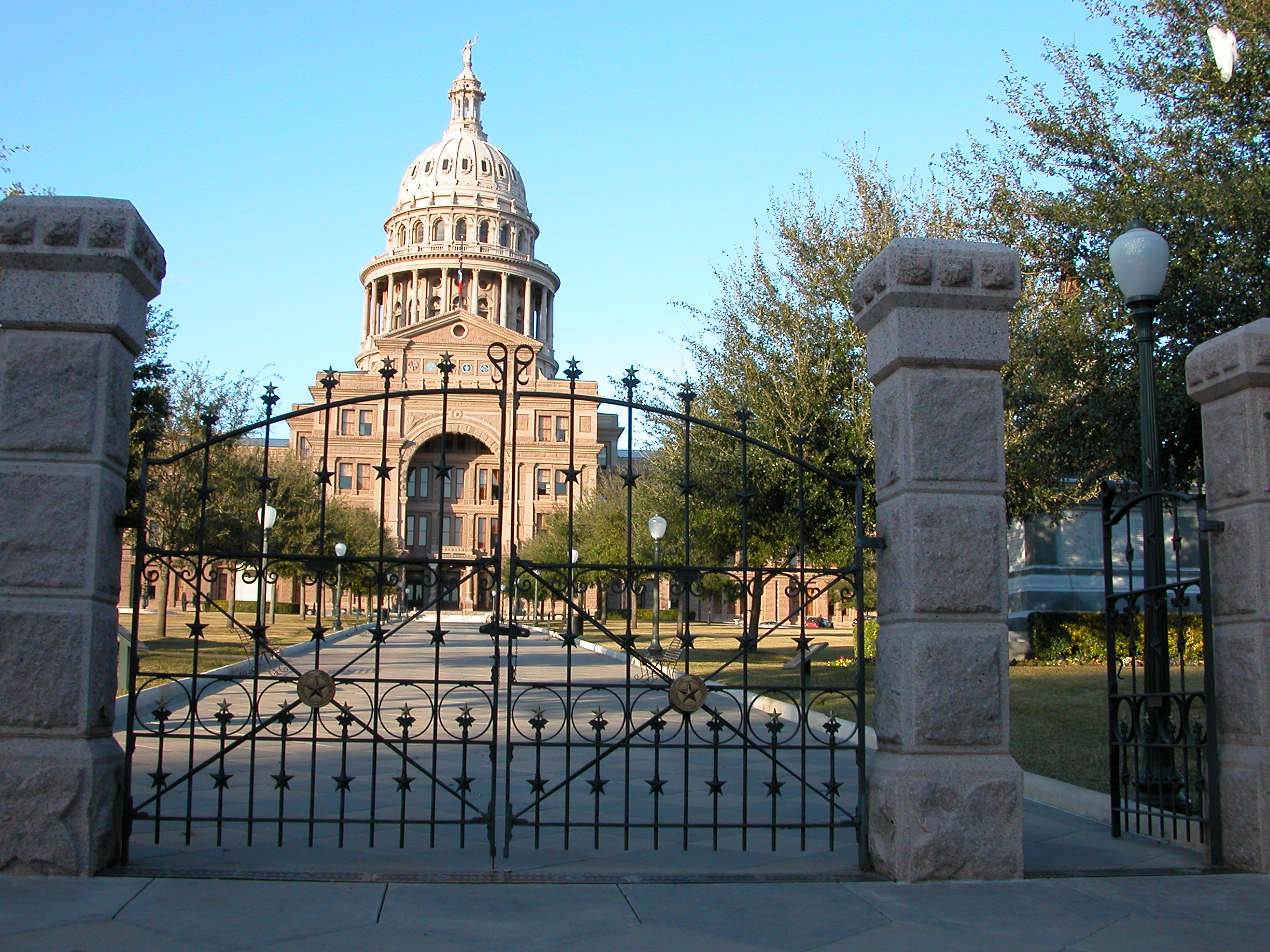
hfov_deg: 49.0
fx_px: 1394
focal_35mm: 38
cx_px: 609
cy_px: 470
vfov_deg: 37.7
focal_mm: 8.9
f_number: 5
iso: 100
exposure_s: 1/208
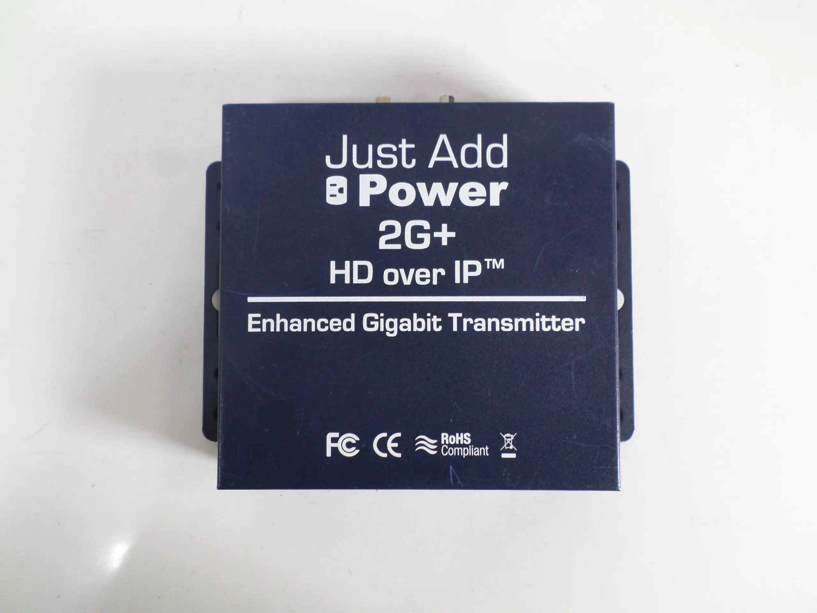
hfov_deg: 69.4
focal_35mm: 25
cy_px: 306
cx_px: 408
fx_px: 590
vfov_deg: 54.9
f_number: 2.5
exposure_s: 1/30
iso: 80
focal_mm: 4.5
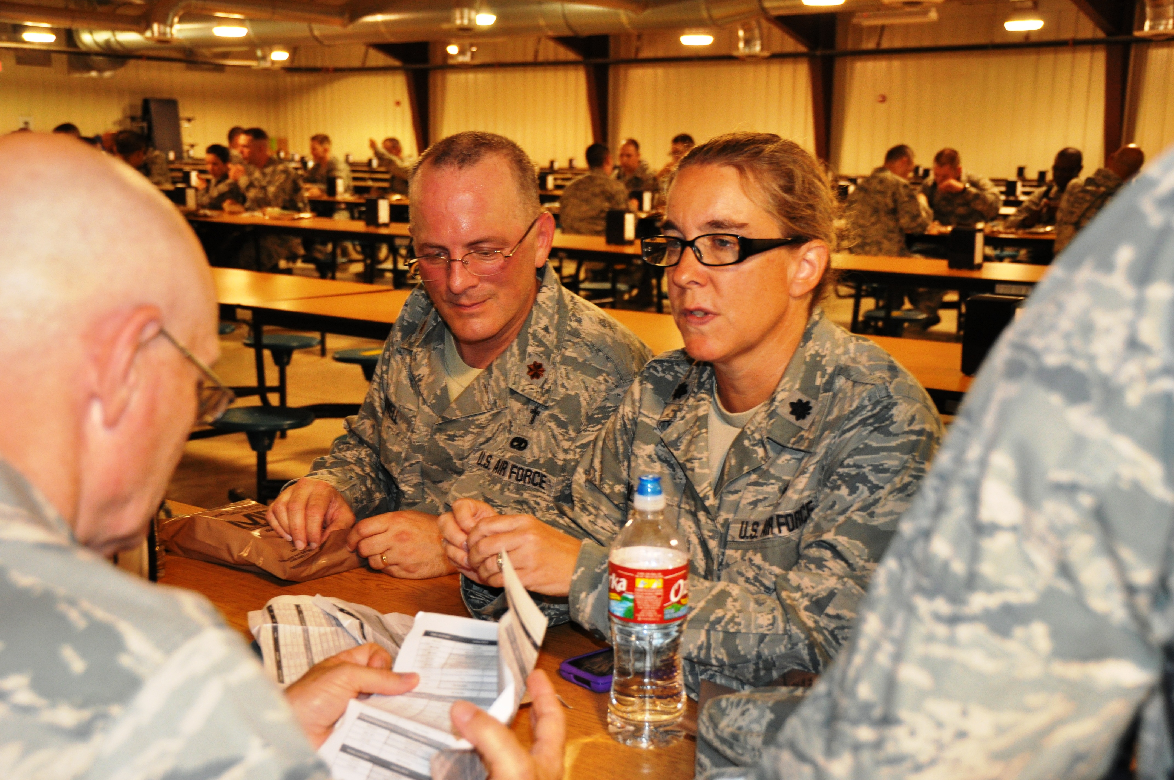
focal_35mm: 46
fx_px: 1515
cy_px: 390
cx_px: 587
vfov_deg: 28.9
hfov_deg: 42.4
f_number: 4
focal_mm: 31
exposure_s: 1/60
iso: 800
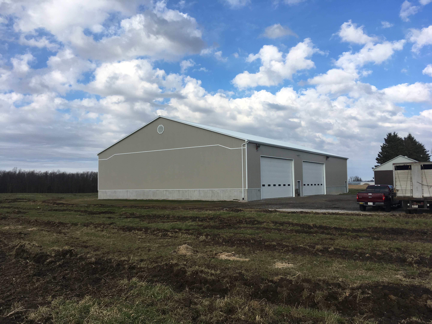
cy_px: 162
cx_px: 216
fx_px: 362
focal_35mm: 29
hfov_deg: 61.7
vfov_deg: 48.2
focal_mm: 4.15
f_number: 2.2
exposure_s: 1/1508
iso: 25
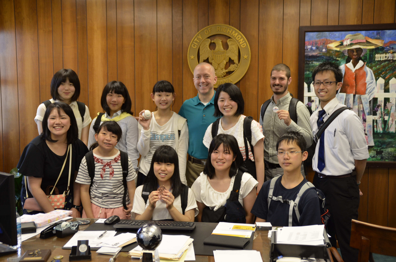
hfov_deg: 41.2
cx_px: 198
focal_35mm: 48
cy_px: 131
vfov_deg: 28.0
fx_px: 527
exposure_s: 1/60
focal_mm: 32
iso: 720
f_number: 4.2
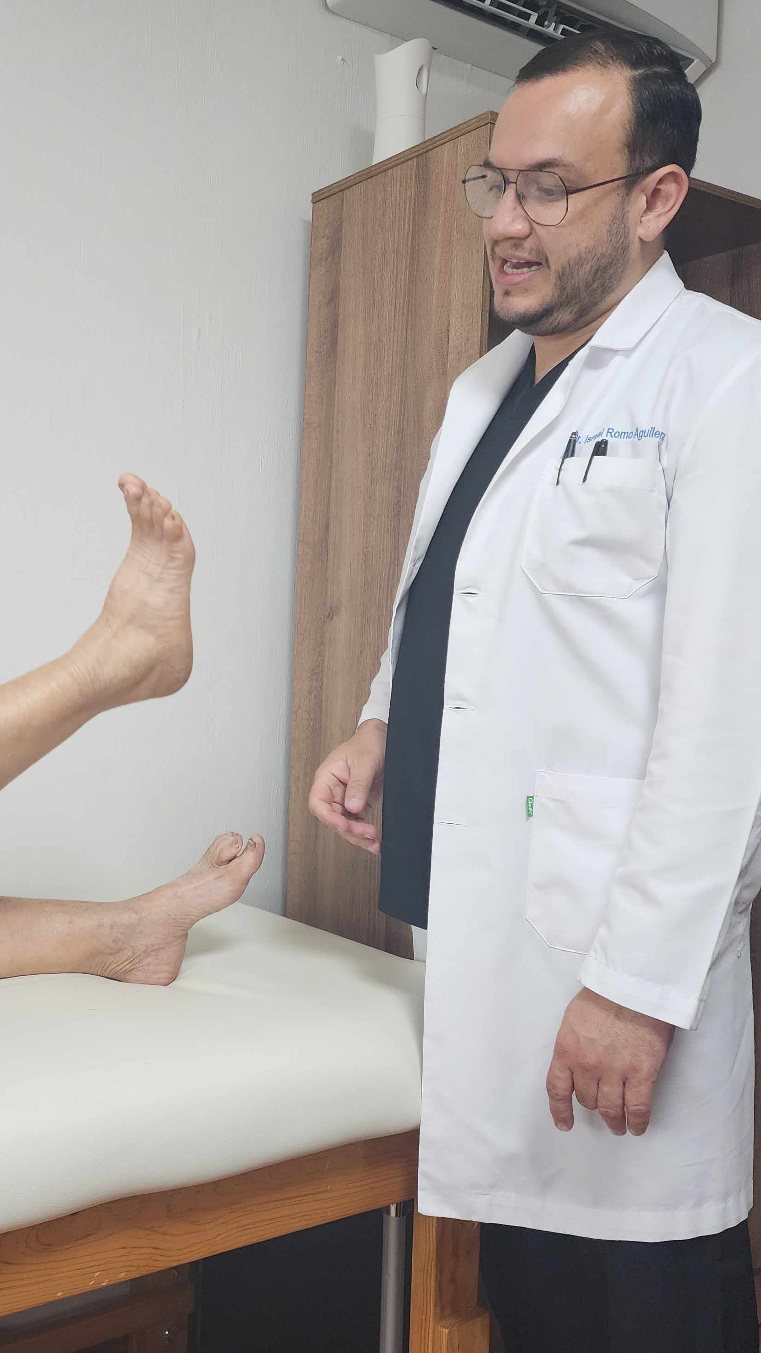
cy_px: 682
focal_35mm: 34
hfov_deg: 33.5
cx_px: 140
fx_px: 1220
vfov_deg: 58.0
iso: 320
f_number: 1.8
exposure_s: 1/120
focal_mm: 6.4
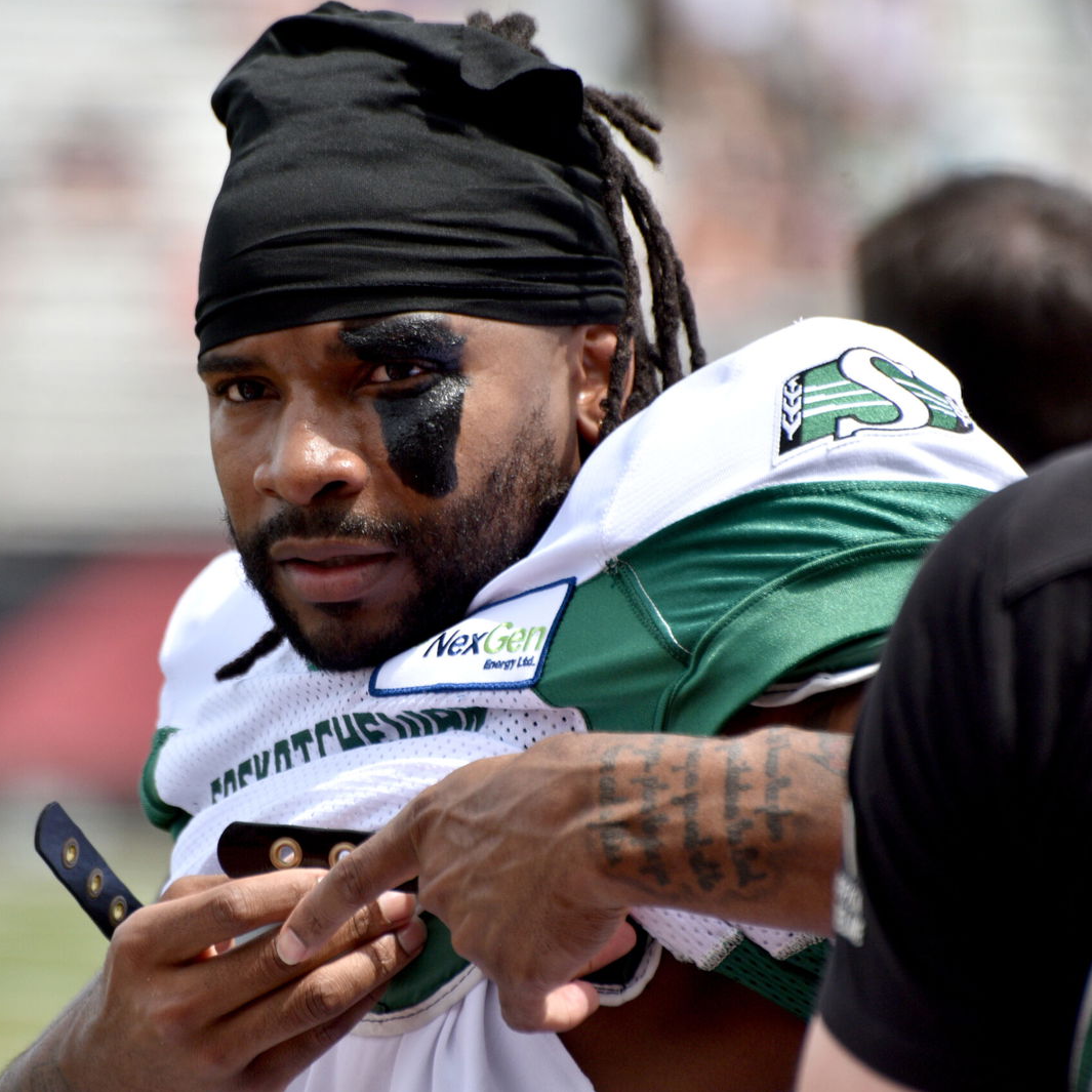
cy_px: 547
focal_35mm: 383
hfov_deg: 4.6
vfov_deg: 4.6
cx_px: 370
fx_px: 13669
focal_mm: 300
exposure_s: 1/2500
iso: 640
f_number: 6.3
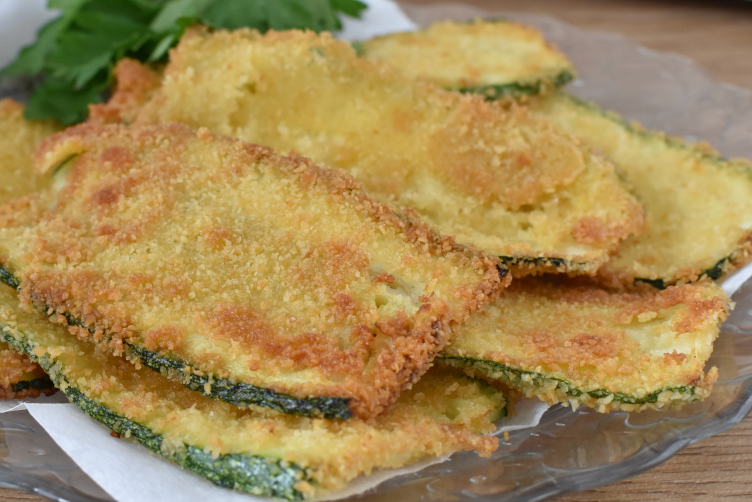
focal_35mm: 52
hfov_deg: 37.8
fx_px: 1097
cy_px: 251
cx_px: 376
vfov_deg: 25.8
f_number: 5.6
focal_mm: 35
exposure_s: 1/15
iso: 800
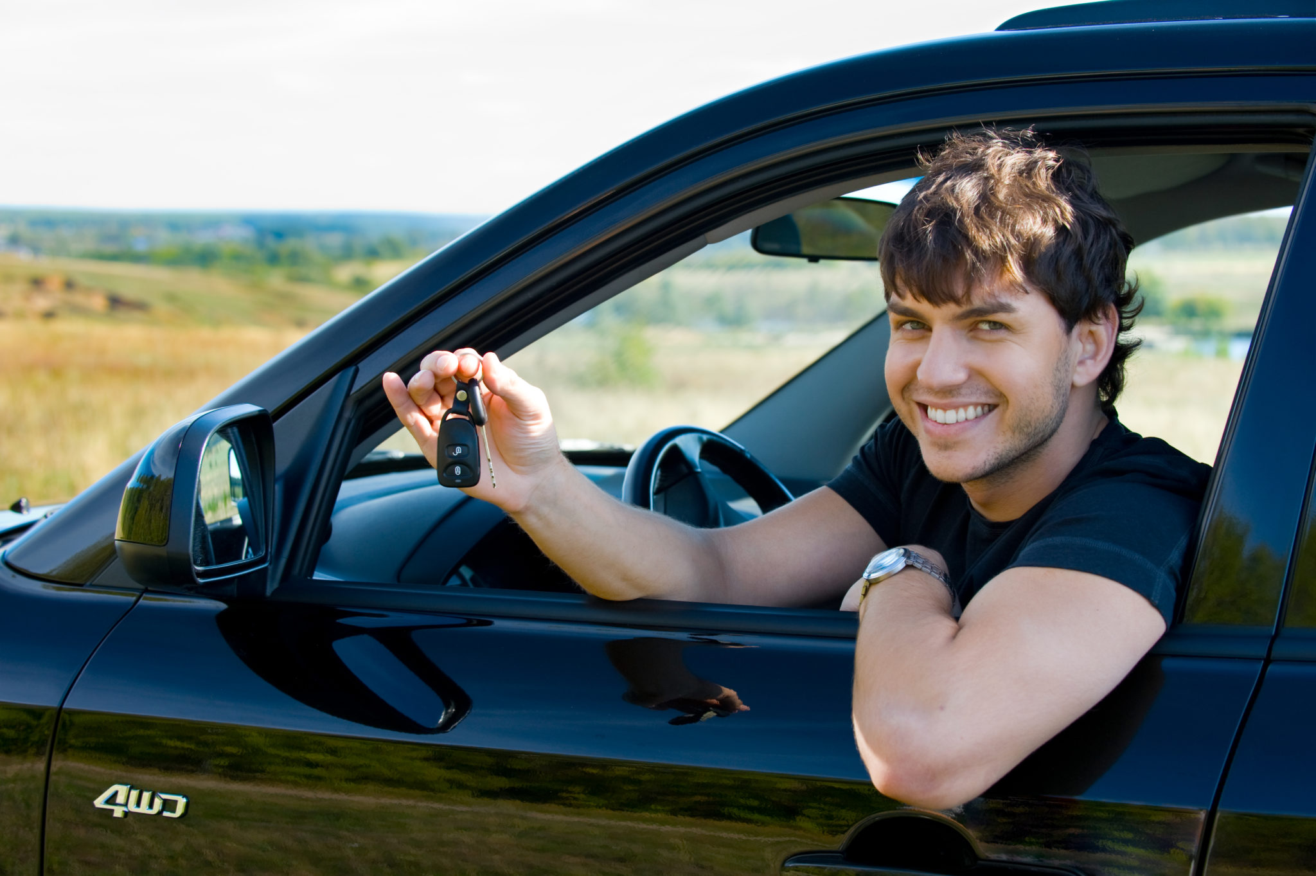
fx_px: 2557
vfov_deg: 19.4
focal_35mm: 70
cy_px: 438
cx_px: 658
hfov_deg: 28.9
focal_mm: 70
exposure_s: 1/200
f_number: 6.3
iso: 320
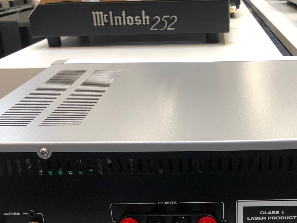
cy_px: 200
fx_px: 480
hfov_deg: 33.8
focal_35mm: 56
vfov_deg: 25.3
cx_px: 214
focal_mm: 3.99
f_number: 1.8
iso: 25
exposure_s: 1/33
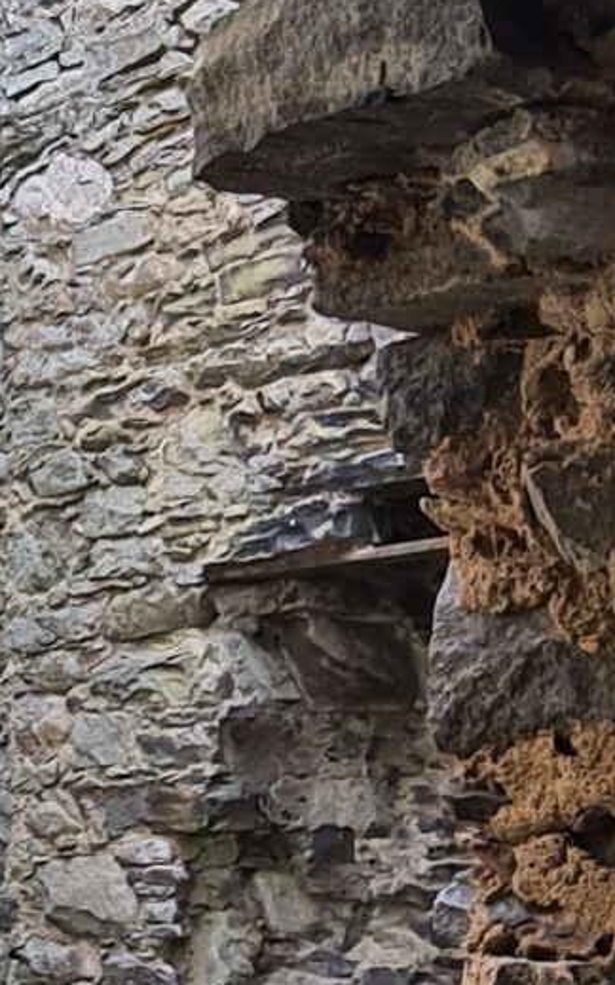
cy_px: 659
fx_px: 1825
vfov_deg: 30.0
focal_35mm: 68
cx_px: -520
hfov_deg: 16.0
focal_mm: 2.22
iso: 64
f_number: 2.2
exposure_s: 1/212
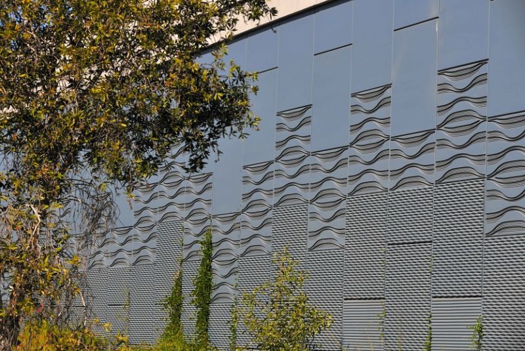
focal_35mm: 150
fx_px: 2189
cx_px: 262
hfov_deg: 13.7
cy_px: 176
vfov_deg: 9.2
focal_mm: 150
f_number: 14
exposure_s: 1/200
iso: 100
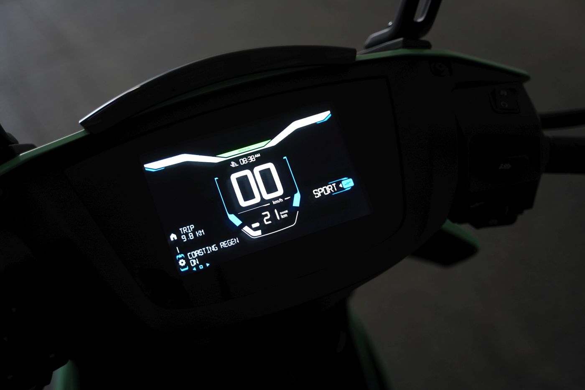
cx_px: 292
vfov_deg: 27.0
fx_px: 812
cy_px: 195
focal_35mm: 50
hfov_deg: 39.6
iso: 1000
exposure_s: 1/250
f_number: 2.8
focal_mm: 50
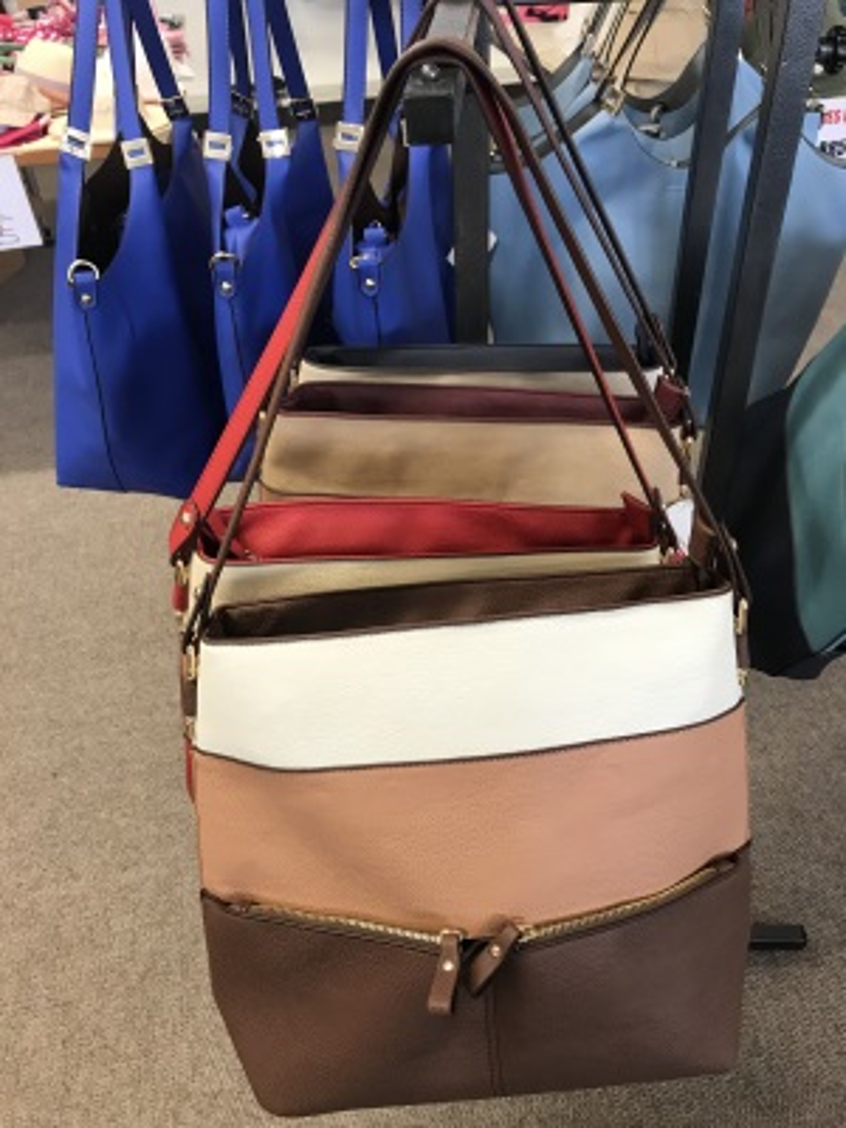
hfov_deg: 49.7
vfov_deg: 63.4
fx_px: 912
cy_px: 564
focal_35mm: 28
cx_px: 423
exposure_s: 1/25
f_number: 1.8
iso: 32
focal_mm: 3.99
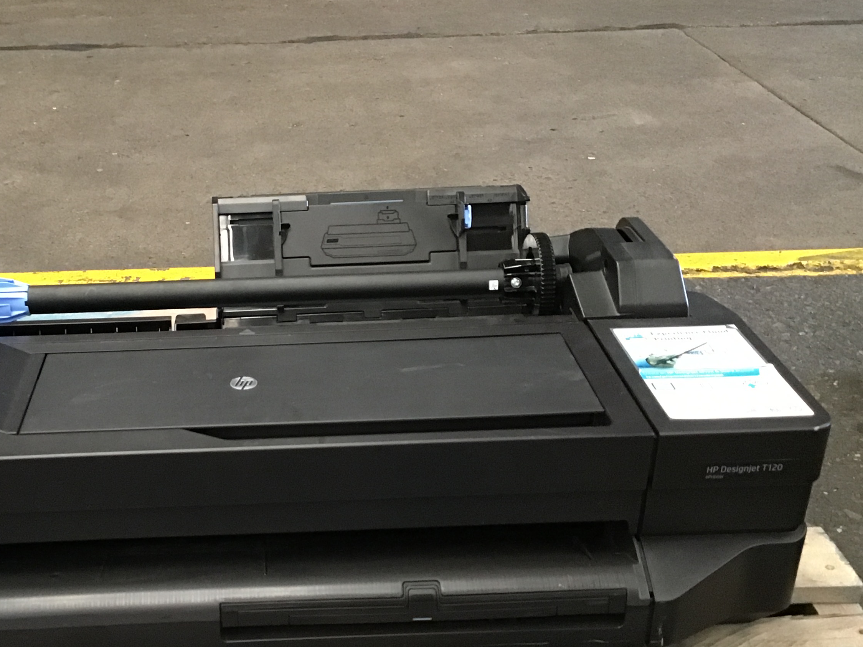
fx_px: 1122
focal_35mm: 45
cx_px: 271
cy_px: 388
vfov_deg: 32.1
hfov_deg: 41.4
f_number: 2.4
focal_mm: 3.3
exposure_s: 1/17
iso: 200
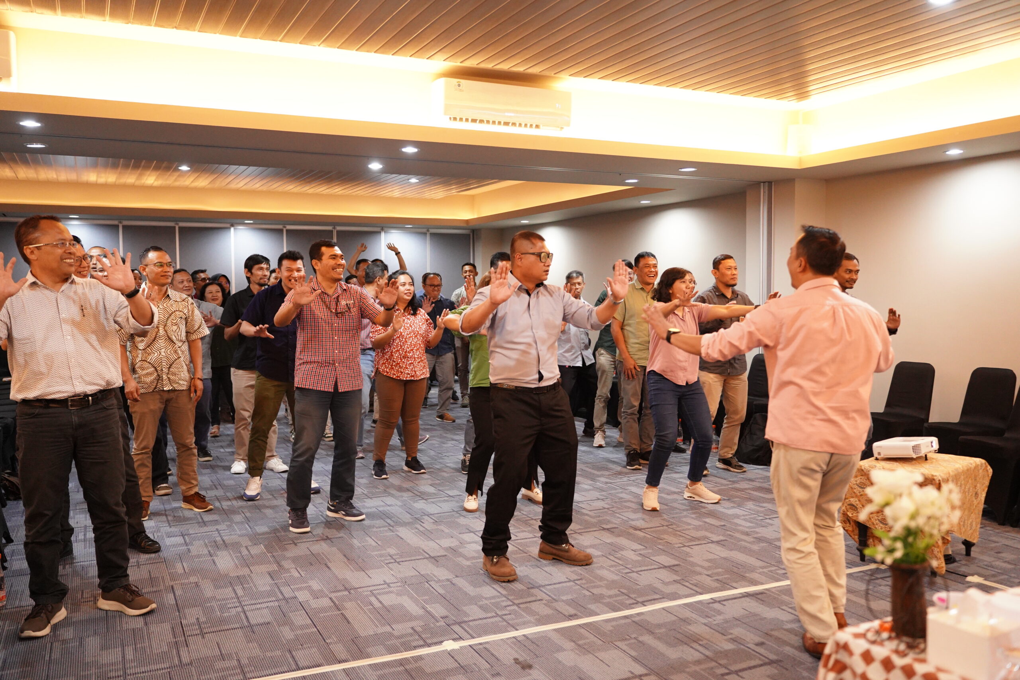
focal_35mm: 30
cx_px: 510
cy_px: 340
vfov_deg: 43.6
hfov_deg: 61.9
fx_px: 850
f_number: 2.8
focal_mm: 30
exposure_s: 1/200
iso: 4000
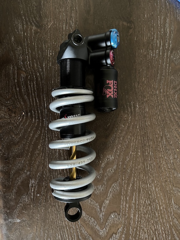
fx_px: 180
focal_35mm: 26
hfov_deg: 53.1
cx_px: 90
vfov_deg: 67.3
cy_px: 120
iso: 640
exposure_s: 1/30
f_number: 1.6
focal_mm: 5.1
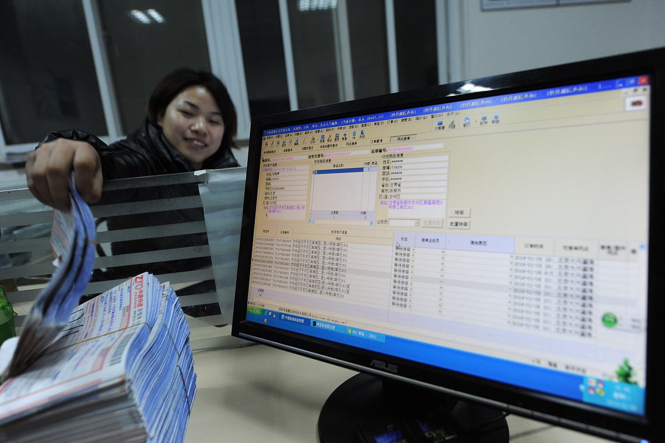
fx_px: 388
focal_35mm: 21
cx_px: 332
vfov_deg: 59.5
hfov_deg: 81.2
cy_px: 222
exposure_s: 1/125
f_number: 3.2
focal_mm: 21
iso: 1250
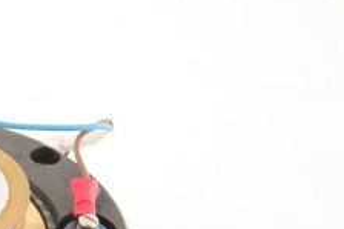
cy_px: 297
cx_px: -89
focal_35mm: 134
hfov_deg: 14.7
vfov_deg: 10.0
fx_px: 1279
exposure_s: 1/125
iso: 1600
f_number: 10
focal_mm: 50
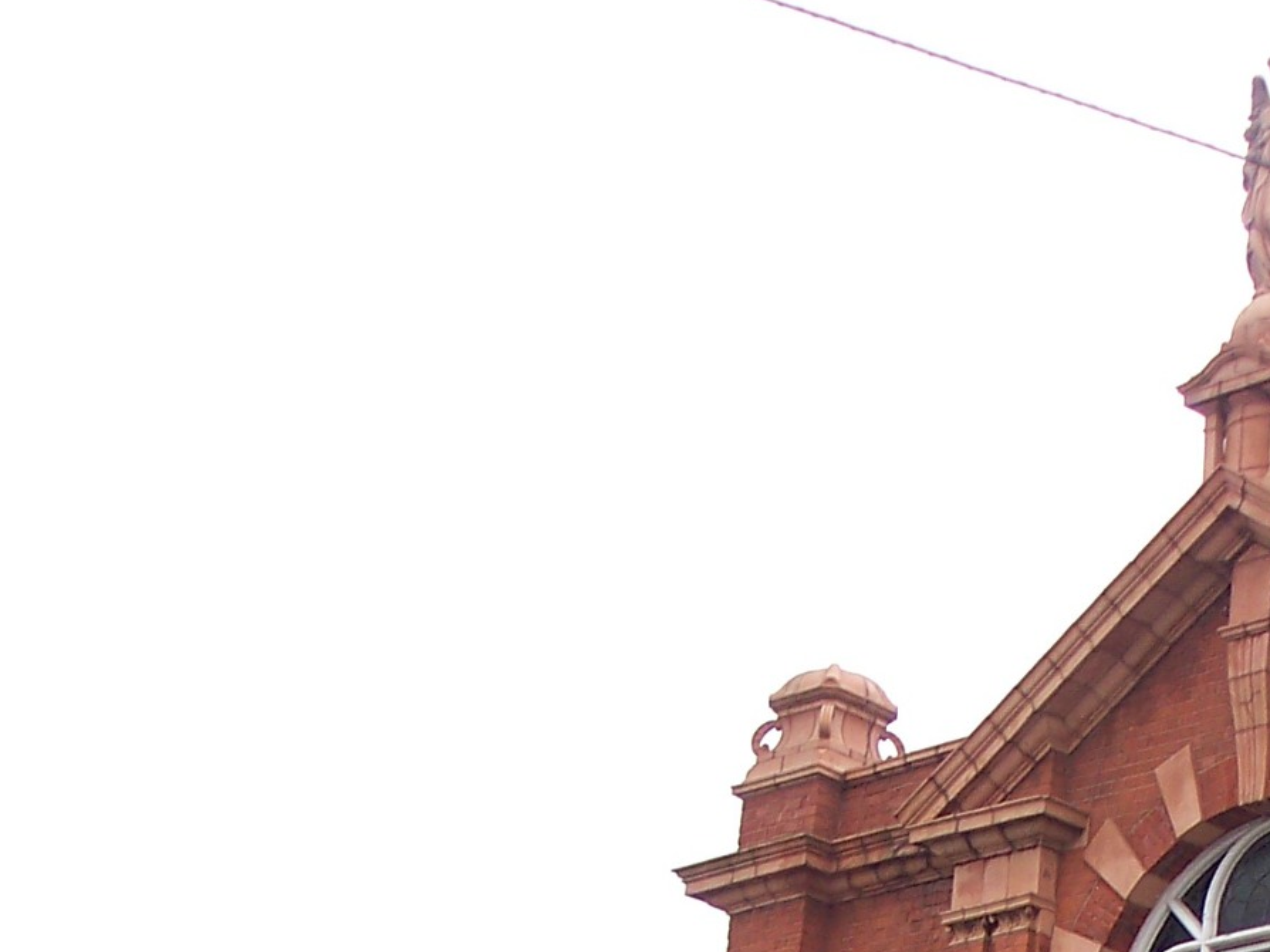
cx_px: 1142
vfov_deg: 11.2
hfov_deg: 15.5
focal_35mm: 126
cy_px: 1523
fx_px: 4621
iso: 64
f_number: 2.8
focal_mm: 7.54
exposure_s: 1/160
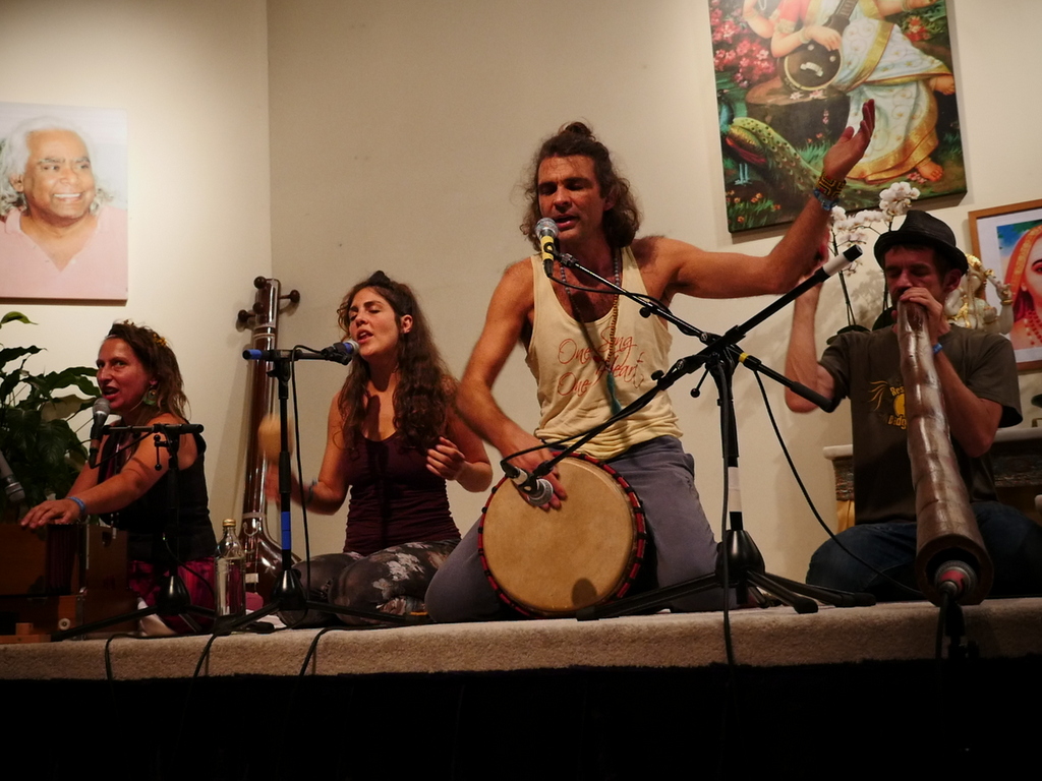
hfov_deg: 54.0
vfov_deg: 41.8
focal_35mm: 34
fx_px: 1023
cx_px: 521
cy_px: 390
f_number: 2.8
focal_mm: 16
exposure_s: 1/50
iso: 1000
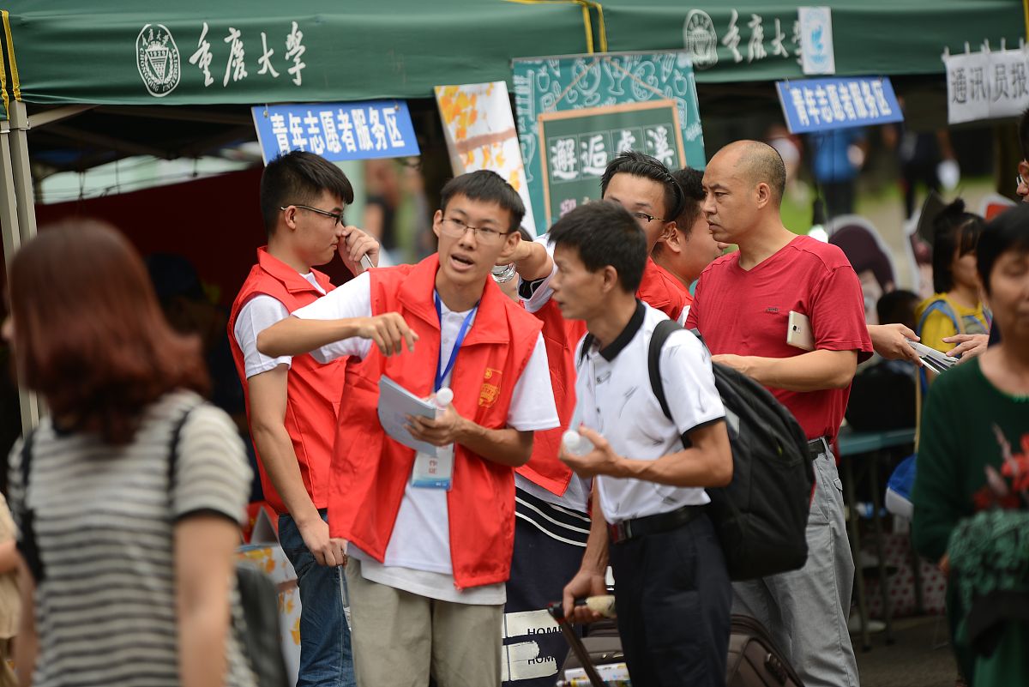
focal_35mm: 200
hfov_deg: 10.3
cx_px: 514
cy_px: 344
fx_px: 5718
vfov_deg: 6.9
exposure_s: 1/200
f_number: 2.8
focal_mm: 200
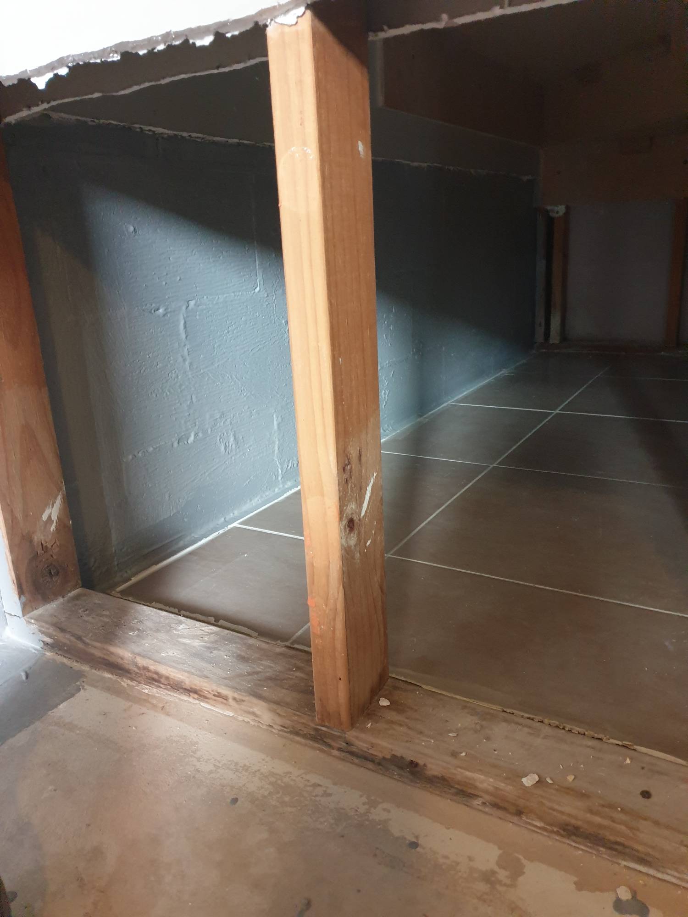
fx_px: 689
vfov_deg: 67.3
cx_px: 344
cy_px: 458
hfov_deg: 53.1
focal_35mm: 26
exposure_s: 1/50
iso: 400
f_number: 1.5
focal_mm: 4.3
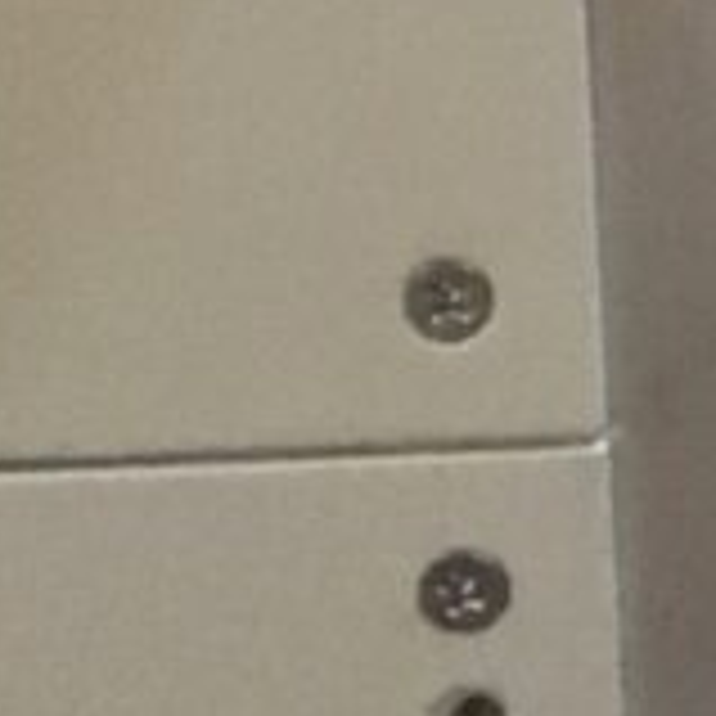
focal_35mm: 247
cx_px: 2990
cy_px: -1860
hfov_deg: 5.9
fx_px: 5780
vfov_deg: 6.2
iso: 200
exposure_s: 1/30
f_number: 2.2
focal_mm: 4.15
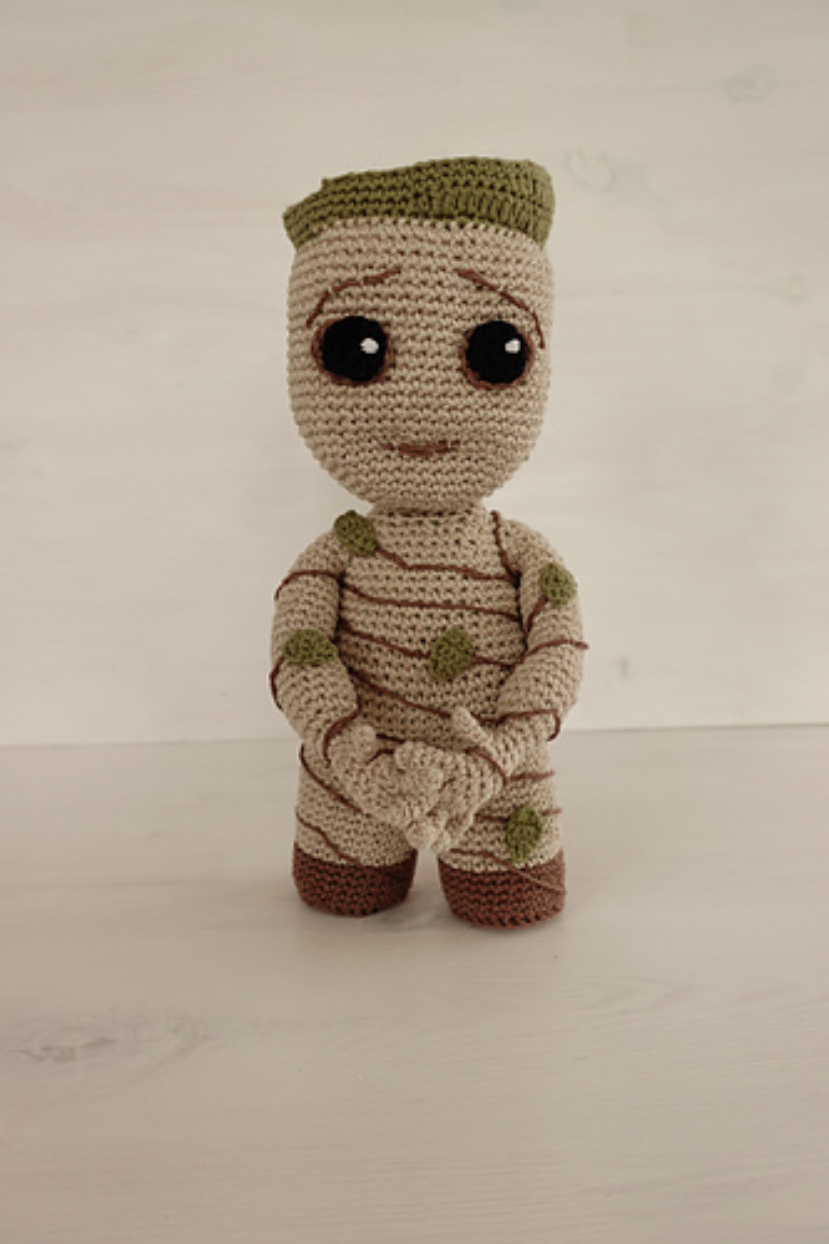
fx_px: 830
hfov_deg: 53.1
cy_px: 622
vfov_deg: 73.8
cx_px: 414
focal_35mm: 24
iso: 125
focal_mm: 9.4
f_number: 2.5
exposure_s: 1/30
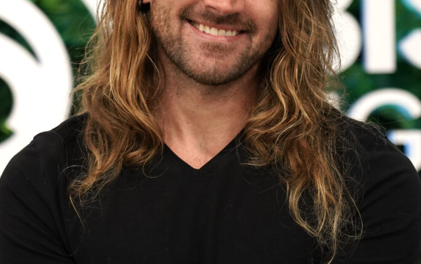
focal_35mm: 235
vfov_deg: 5.6
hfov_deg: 8.9
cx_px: 197
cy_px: 72
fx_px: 2697
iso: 2000
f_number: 4
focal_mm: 102
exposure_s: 1/250
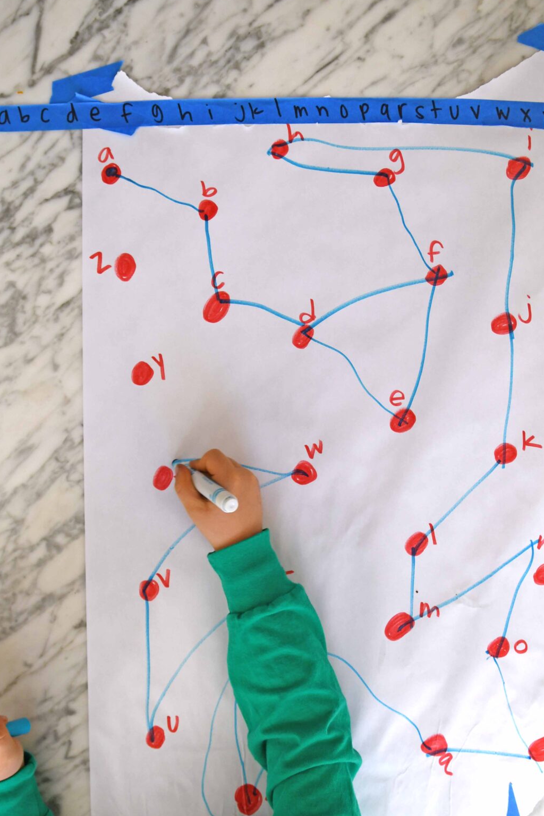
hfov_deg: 30.4
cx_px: 326
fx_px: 997
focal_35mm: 44
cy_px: 486
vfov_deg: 44.3
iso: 320
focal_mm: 22
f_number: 3.2
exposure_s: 1/160
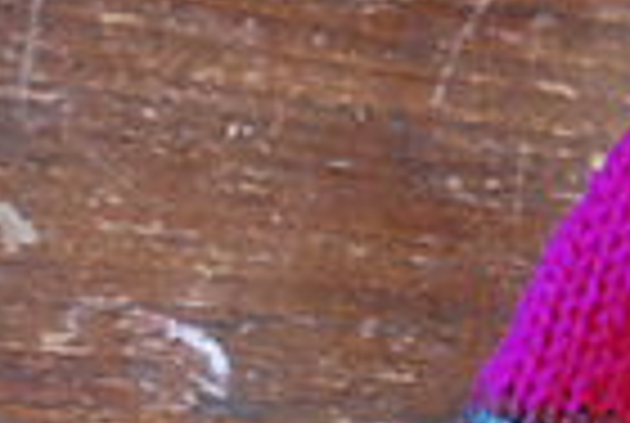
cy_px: 441
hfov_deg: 9.3
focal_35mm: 213
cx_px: 1040
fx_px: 3741
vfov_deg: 6.4
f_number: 4
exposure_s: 1/8
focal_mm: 31
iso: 1600
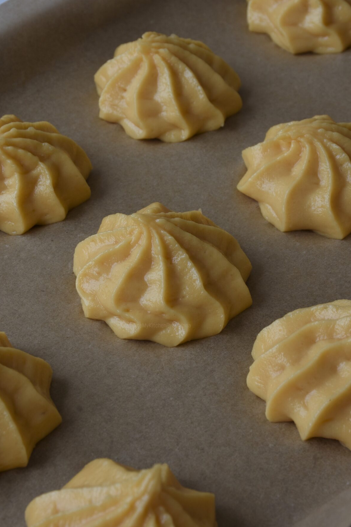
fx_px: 1521
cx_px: 173
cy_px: 280
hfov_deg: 13.2
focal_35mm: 104
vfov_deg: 19.6
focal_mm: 60
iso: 200
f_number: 11
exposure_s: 1/125
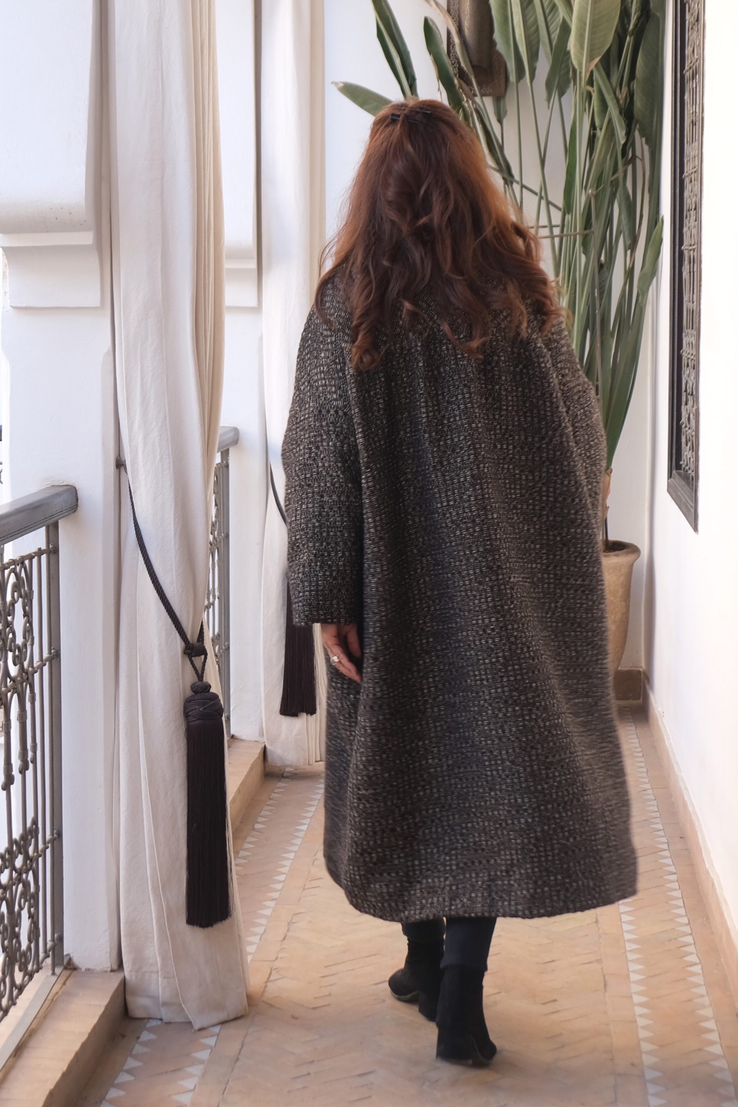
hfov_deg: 36.9
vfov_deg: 53.1
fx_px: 1107
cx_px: 369
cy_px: 554
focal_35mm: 36
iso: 250
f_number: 4
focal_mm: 24.3
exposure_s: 1/34
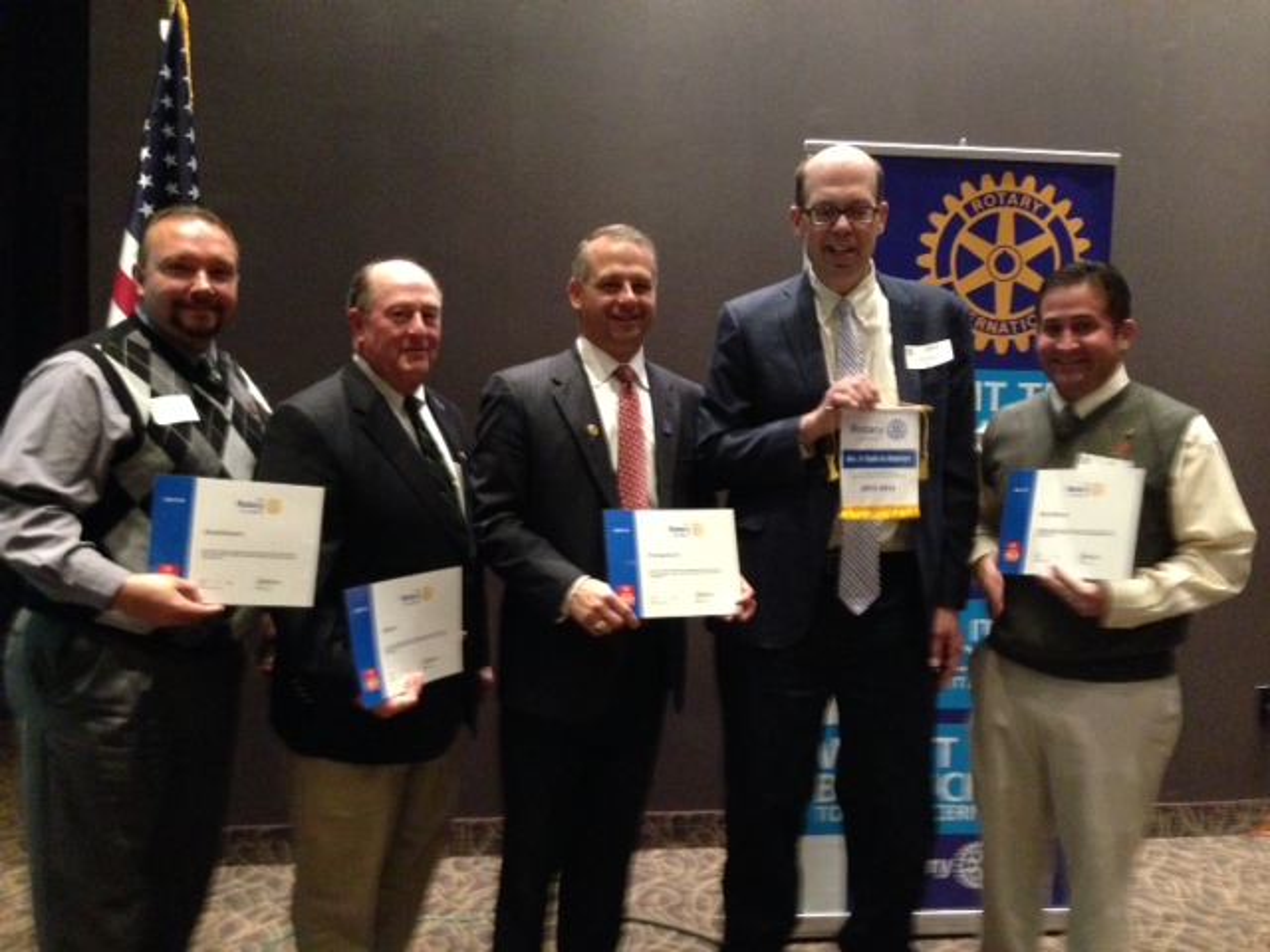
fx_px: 1211
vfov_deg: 42.9
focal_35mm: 33
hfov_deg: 55.4
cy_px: 476
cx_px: 635
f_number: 2.4
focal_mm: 4.12
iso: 800
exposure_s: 1/15
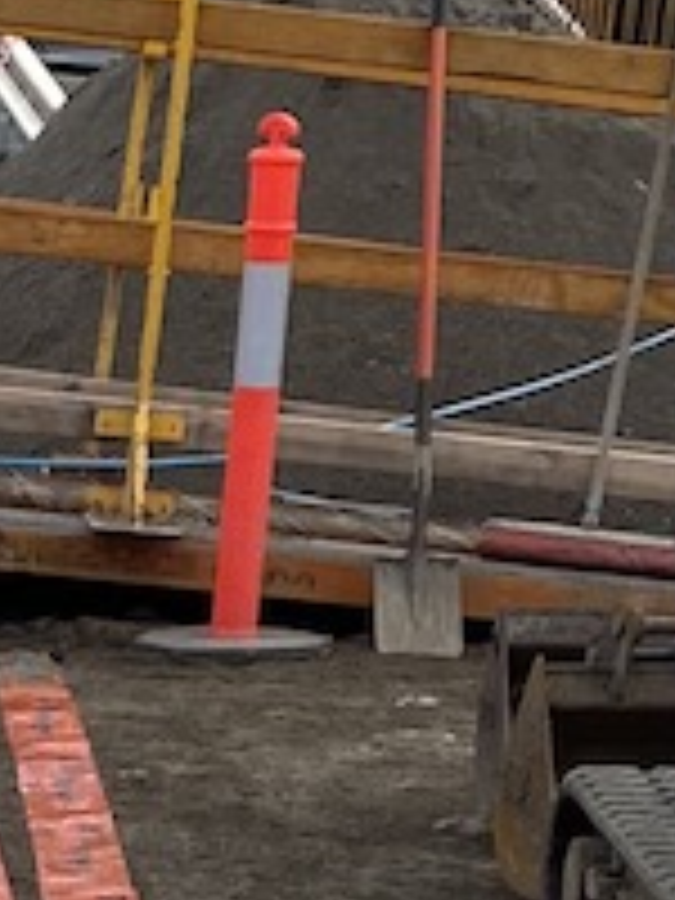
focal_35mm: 173
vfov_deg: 10.2
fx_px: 4498
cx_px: -315
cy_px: 1991
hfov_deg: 8.4
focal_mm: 4.25
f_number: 1.8
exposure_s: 1/906
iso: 32
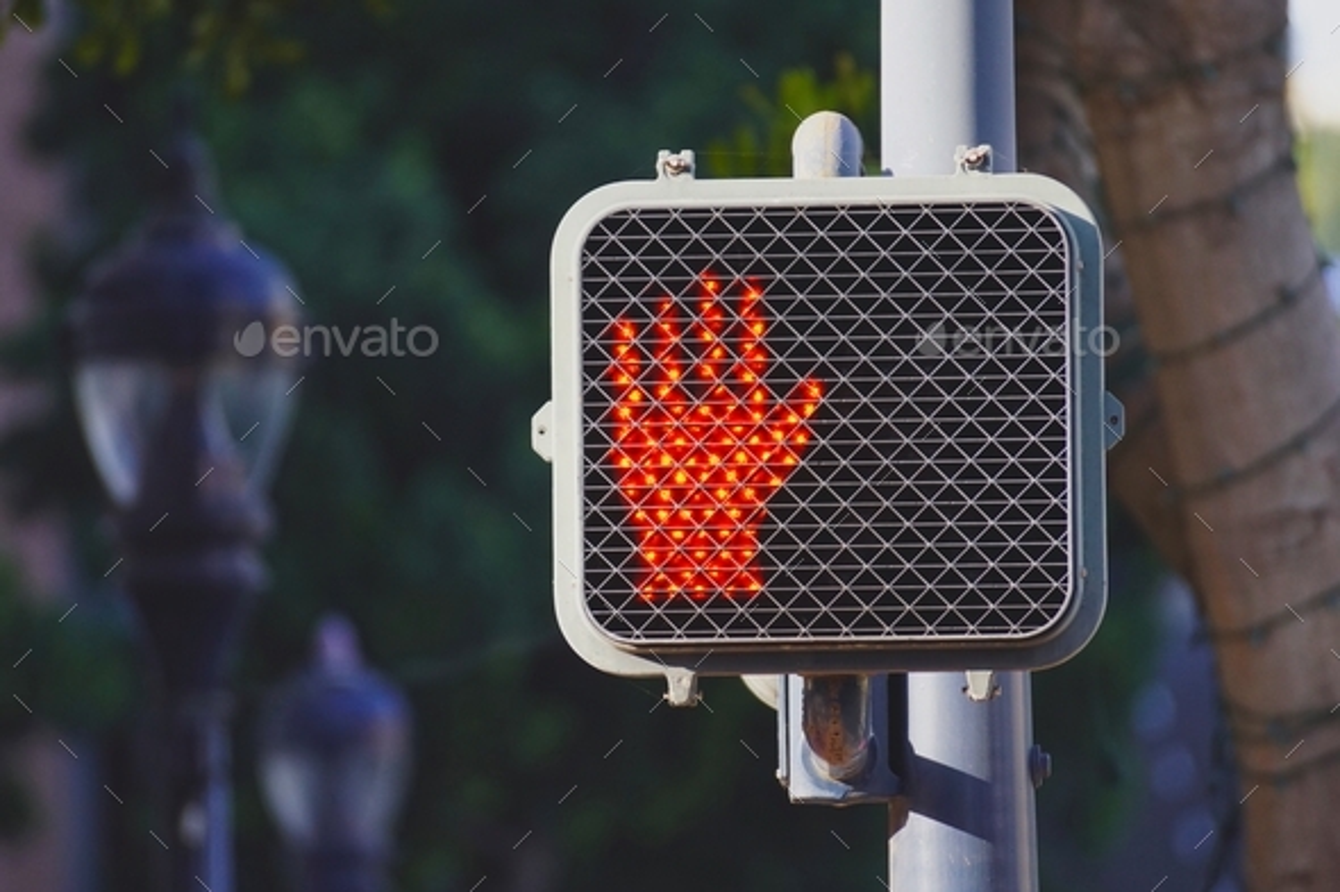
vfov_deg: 3.1
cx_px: 670
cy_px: 446
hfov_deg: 4.6
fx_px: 16744
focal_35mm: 450
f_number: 5.6
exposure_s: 1/500
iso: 800
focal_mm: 300
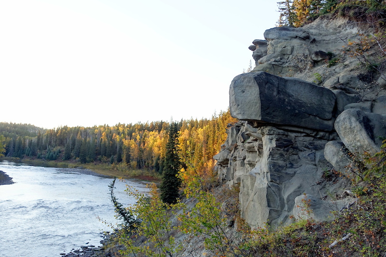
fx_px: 354
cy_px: 128
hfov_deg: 57.2
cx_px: 193
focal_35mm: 33
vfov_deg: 40.0
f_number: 2.8
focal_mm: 12.06
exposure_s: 1/40
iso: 400
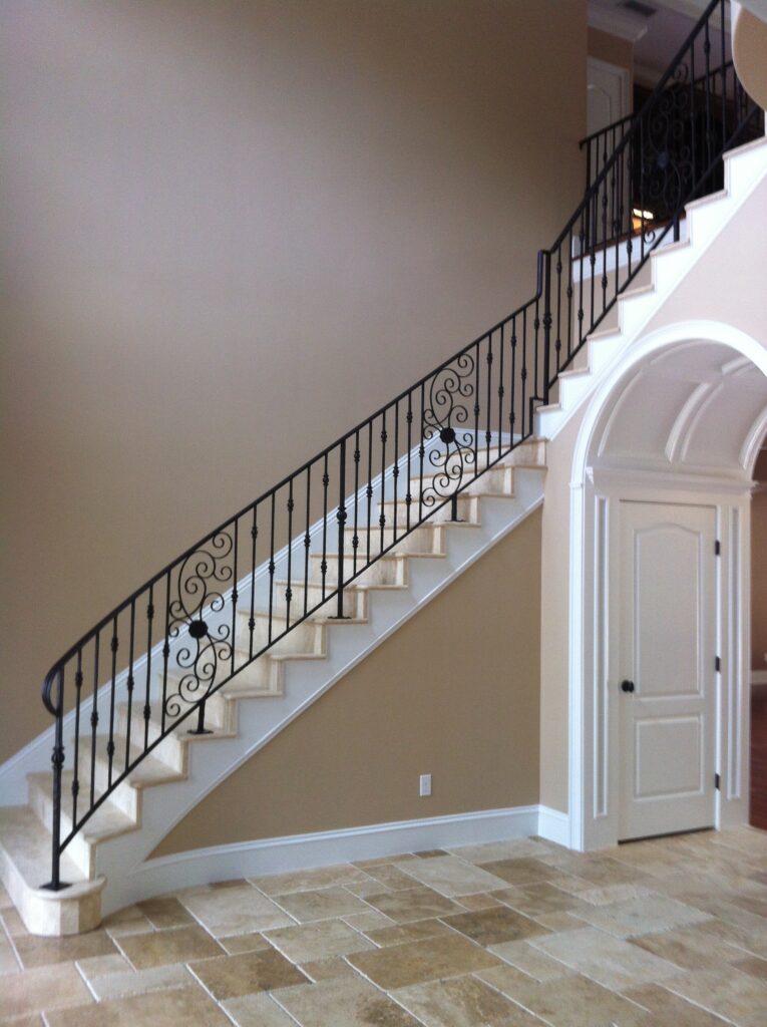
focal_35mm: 35
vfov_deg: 52.7
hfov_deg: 40.6
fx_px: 1037
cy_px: 514
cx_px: 384
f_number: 2.8
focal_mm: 3.85
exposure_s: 1/24
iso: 80
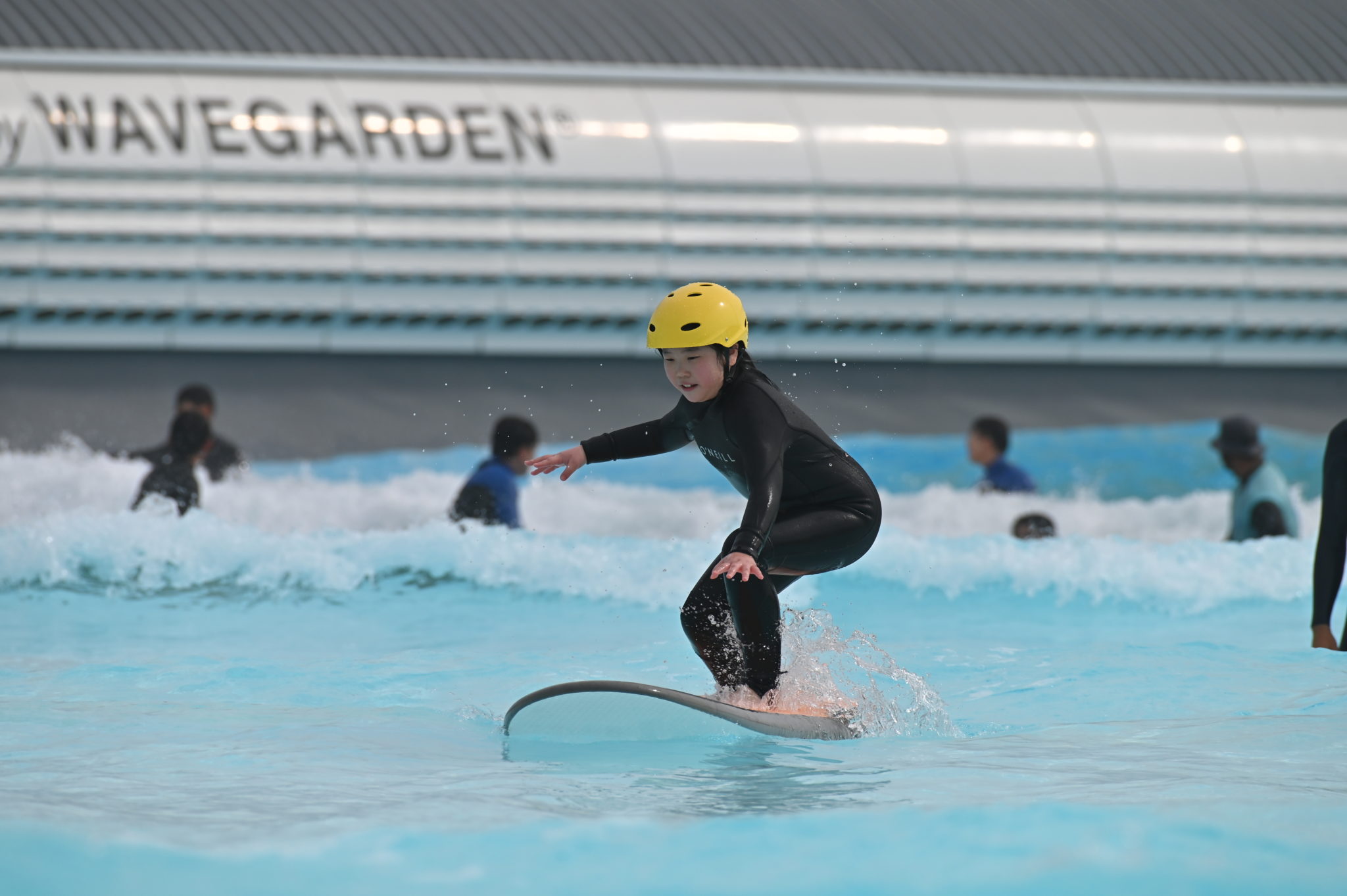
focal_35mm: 480
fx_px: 17949
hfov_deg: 4.3
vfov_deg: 2.9
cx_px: 674
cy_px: 448
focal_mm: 480
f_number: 9
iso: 200
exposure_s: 1/1250
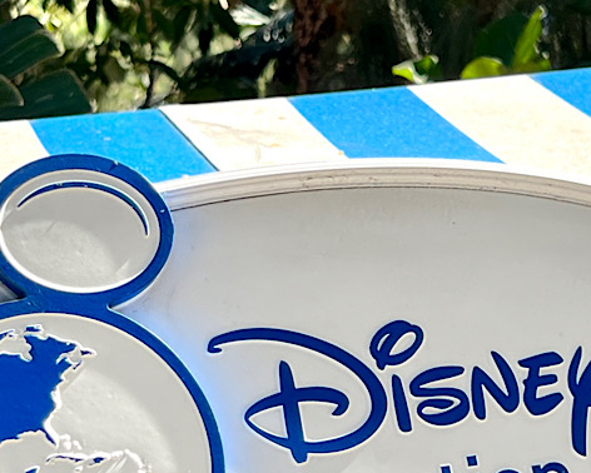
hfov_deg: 34.1
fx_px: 962
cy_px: 460
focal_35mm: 55
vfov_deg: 26.3
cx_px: 270
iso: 50
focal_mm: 5.7
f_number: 1.5
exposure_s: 1/1808
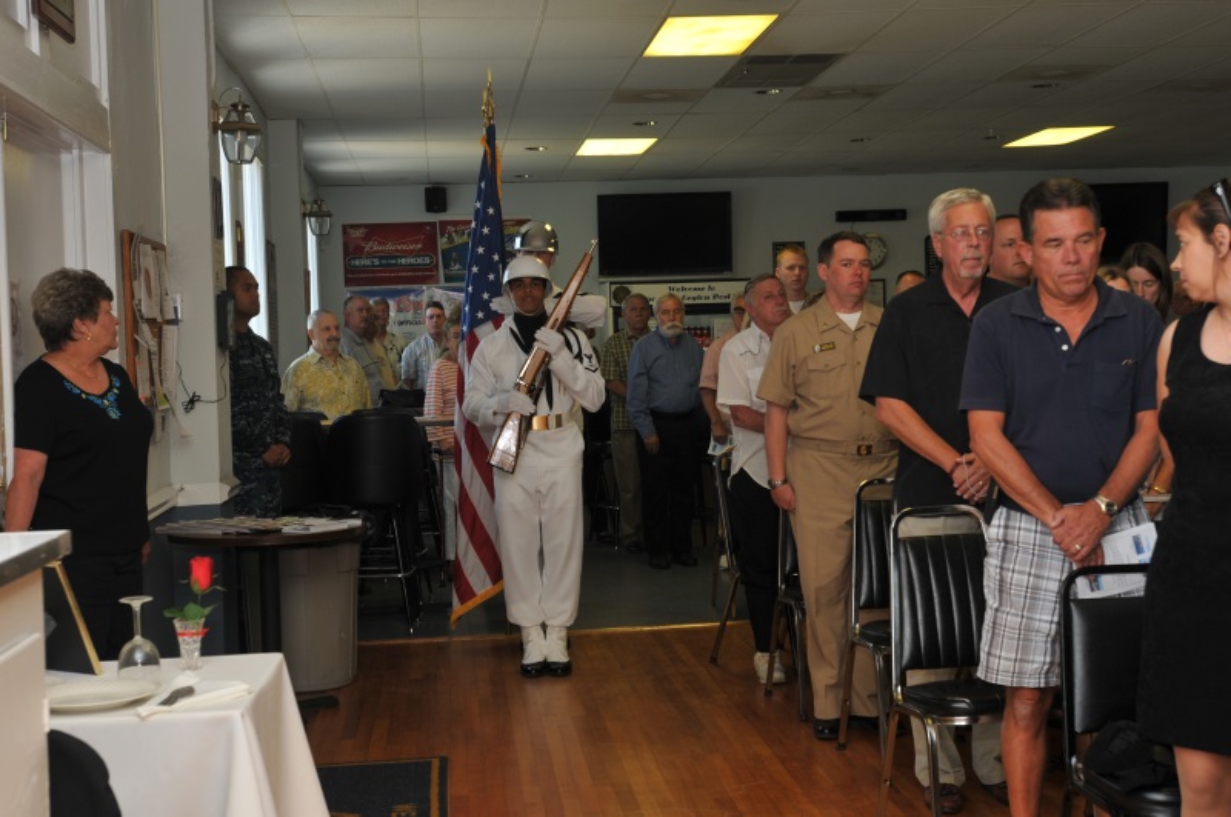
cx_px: 616
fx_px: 1793
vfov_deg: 25.7
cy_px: 408
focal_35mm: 52
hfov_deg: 37.9
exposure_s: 1/60
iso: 200
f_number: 5
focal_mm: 35
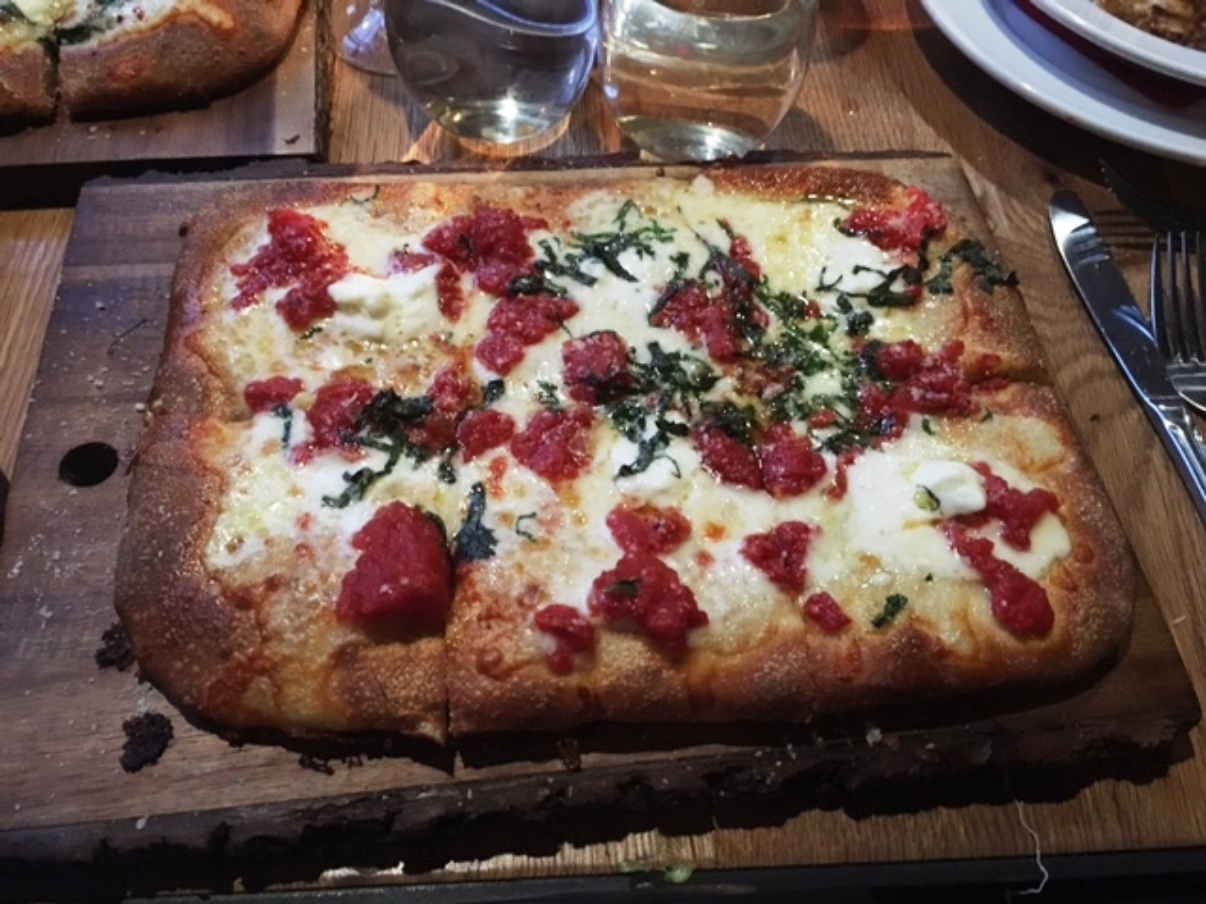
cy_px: 452
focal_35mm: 29
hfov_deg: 61.7
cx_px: 603
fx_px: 1010
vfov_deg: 48.2
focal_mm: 4.15
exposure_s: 1/15
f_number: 2.2
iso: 400
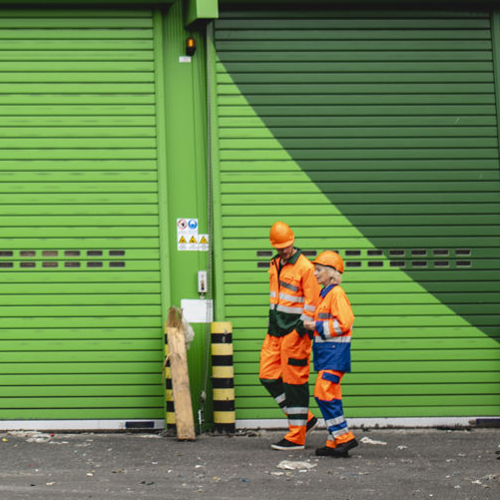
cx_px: -138
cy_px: -68
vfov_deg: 14.9
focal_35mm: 114
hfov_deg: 14.7
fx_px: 1863
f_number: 2
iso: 64
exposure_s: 1/1250
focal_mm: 35
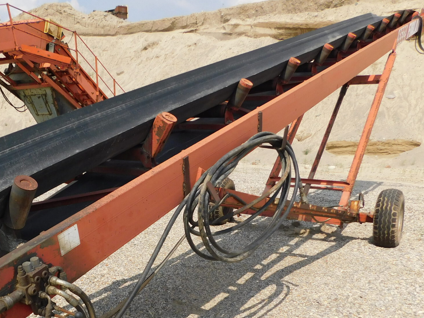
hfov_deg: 45.2
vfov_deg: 34.4
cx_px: 107
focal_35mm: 40
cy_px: 274
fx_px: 490
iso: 125
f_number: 6
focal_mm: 4
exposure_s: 1/500
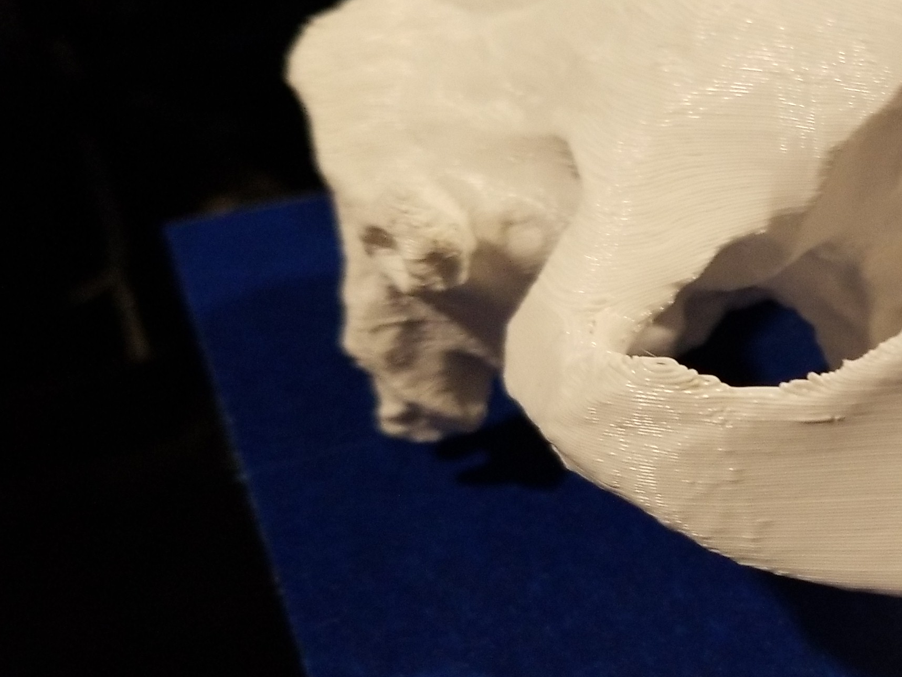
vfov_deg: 24.0
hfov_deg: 28.2
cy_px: 321
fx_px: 1589
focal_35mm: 61
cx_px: 1042
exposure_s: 1/33
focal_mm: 4.3
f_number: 1.7
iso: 250
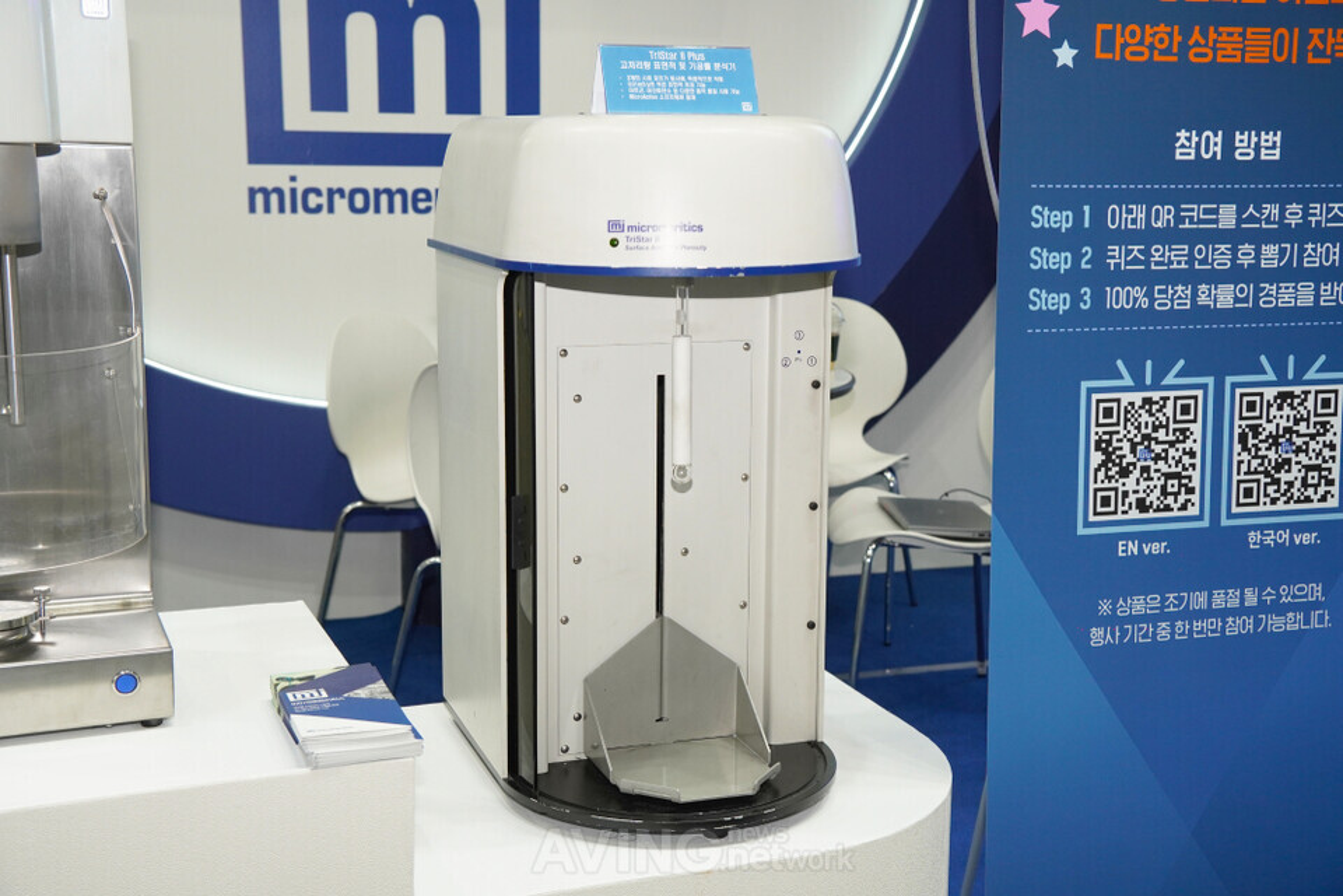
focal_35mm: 46
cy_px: 448
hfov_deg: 42.3
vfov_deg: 28.9
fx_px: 1735
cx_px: 672
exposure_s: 1/160
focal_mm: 31
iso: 800
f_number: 4
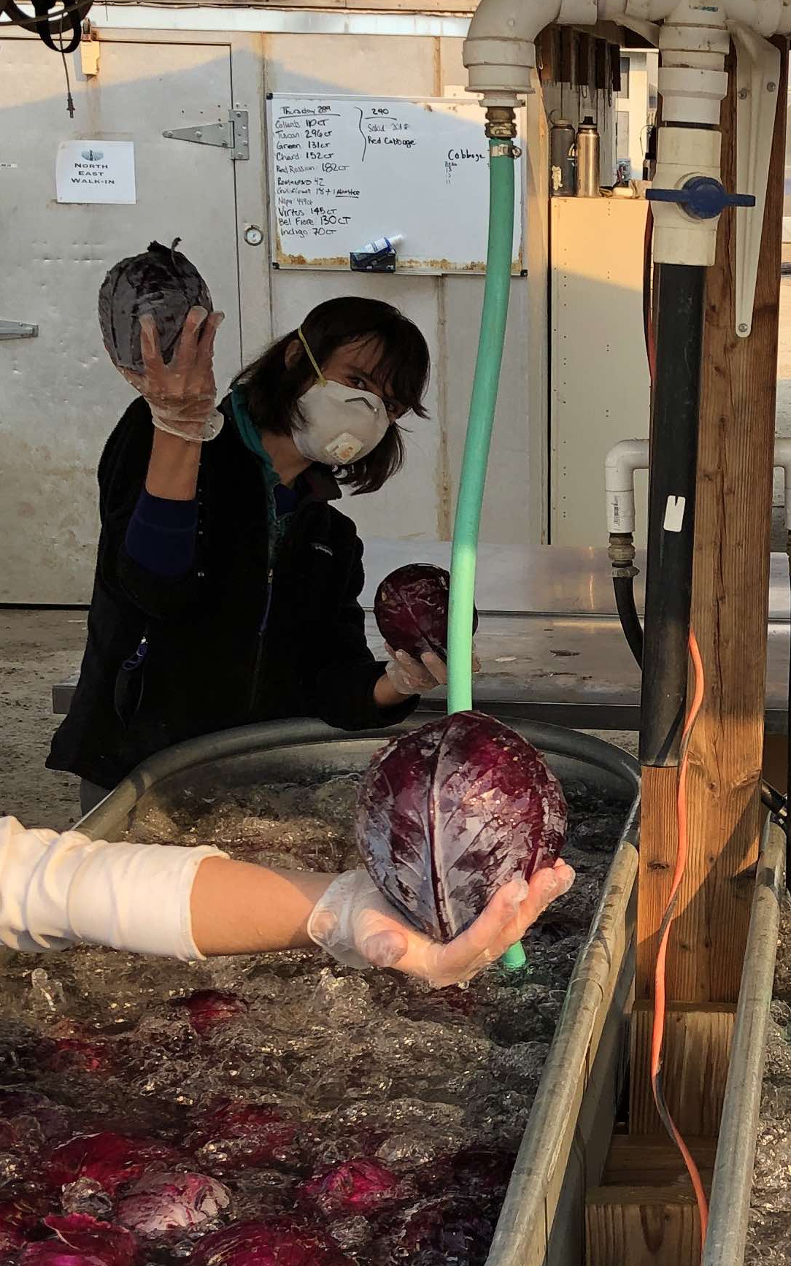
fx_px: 2380
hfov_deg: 18.4
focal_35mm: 69
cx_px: 805
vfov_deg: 29.7
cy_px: 795
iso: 20
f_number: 1.8
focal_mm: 4
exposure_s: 1/521
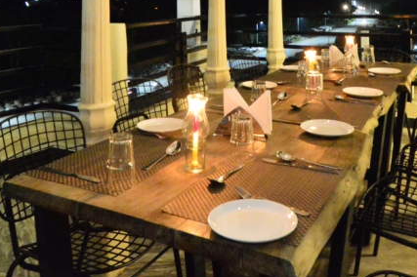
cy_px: -25
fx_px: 417
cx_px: 212
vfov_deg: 32.5
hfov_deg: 53.2
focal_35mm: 36
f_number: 3.5
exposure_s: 1/15
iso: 6400
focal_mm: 10
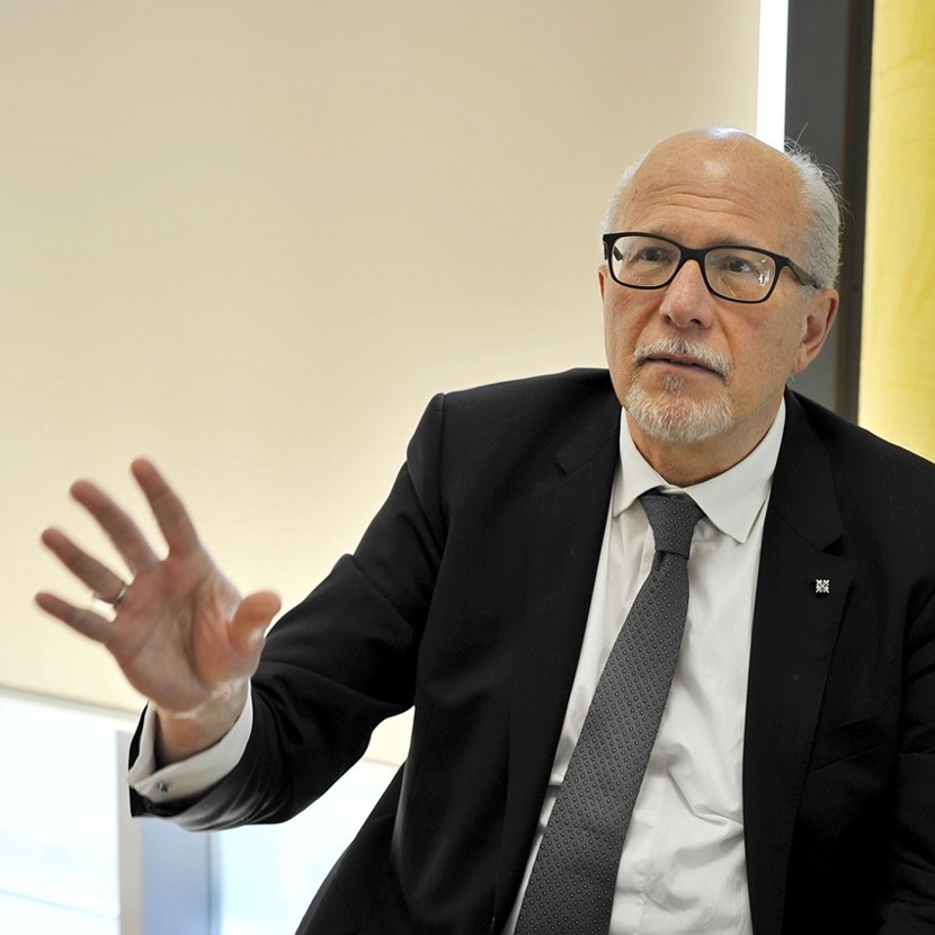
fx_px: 1956
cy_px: 468
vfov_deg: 26.9
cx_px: 679
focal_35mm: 64
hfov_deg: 26.6
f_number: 3.2
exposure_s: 1/125
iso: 200
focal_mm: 50
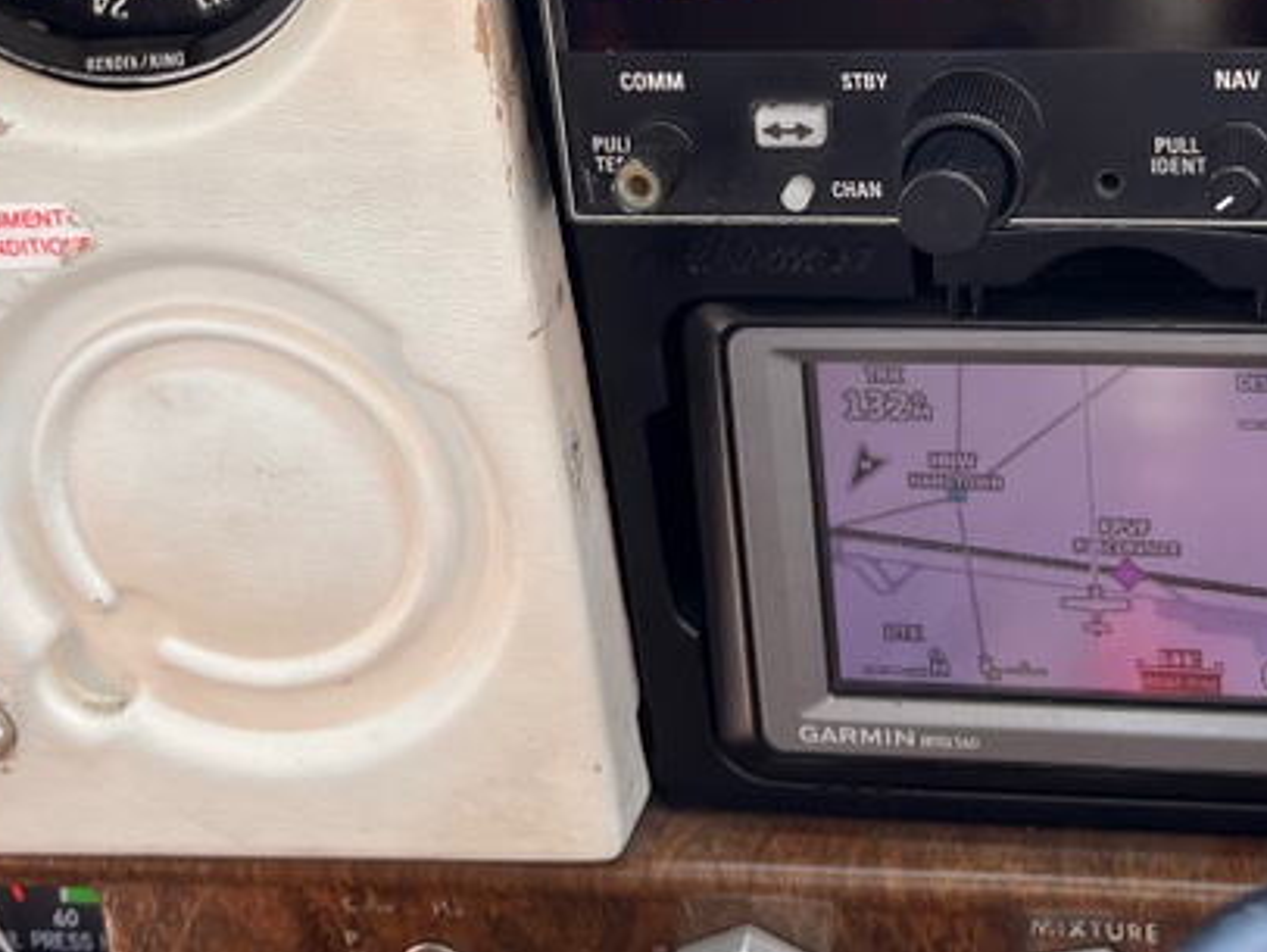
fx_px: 2344
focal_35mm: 64
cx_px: 914
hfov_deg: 29.9
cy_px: -125
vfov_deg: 21.6
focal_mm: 5.1
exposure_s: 1/122
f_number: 1.6
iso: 40
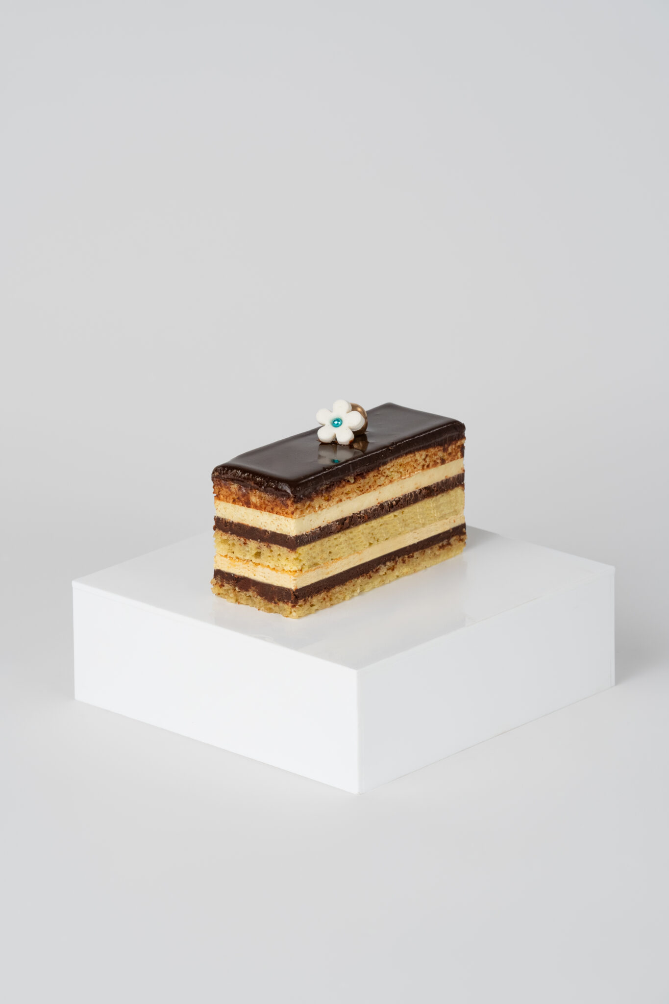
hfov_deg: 7.7
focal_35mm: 179
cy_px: 502
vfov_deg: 11.5
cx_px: 334
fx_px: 4990
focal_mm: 179
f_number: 11
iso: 640
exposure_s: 1/100
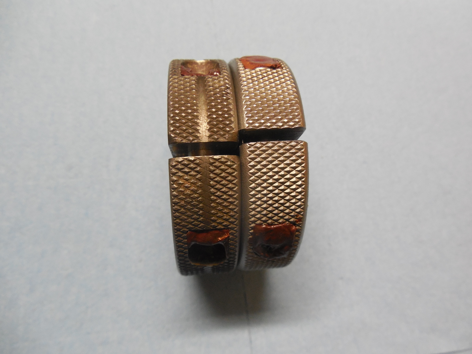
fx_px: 341
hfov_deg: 69.4
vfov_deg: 54.9
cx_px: 236
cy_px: 177
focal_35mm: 25
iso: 400
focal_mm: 4.5
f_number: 3.3
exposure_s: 1/25
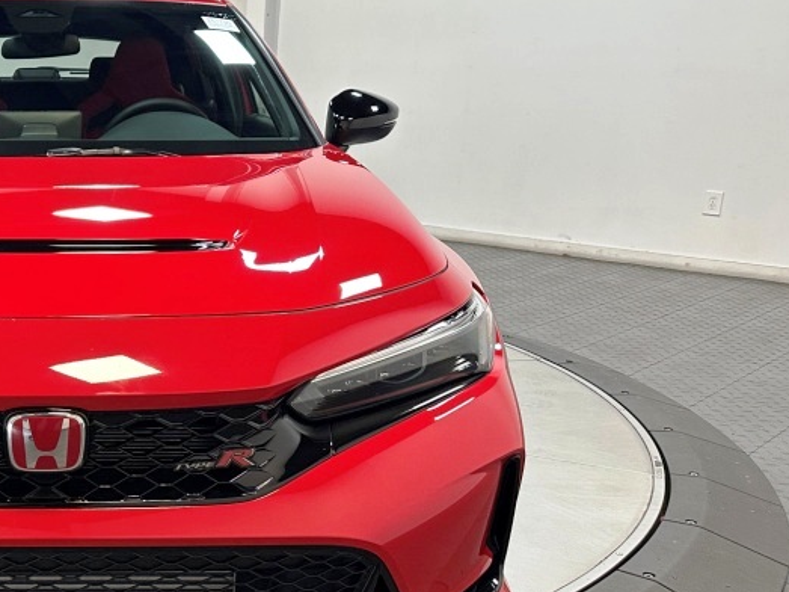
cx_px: 38
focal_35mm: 47
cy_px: 359
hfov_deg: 37.1
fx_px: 1071
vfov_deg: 30.8
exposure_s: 1/60
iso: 250
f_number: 1.78
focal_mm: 6.86
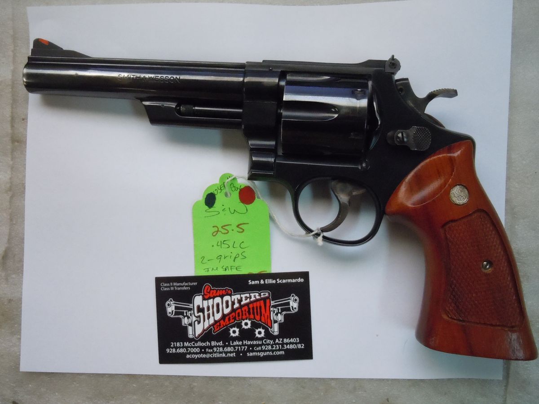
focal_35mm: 33
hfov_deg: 55.4
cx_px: 270
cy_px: 202
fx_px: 514
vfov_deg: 42.9
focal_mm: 5.9
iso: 800
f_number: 4
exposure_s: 1/125
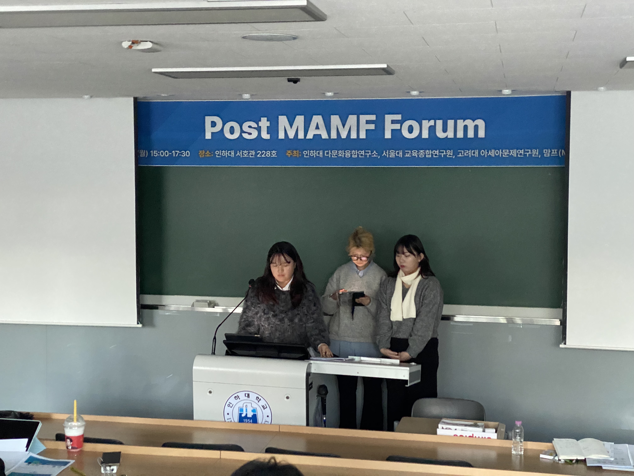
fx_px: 952
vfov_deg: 28.0
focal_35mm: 52
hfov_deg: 36.8
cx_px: 317
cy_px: 238
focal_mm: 6
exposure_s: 1/30
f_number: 2
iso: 1000
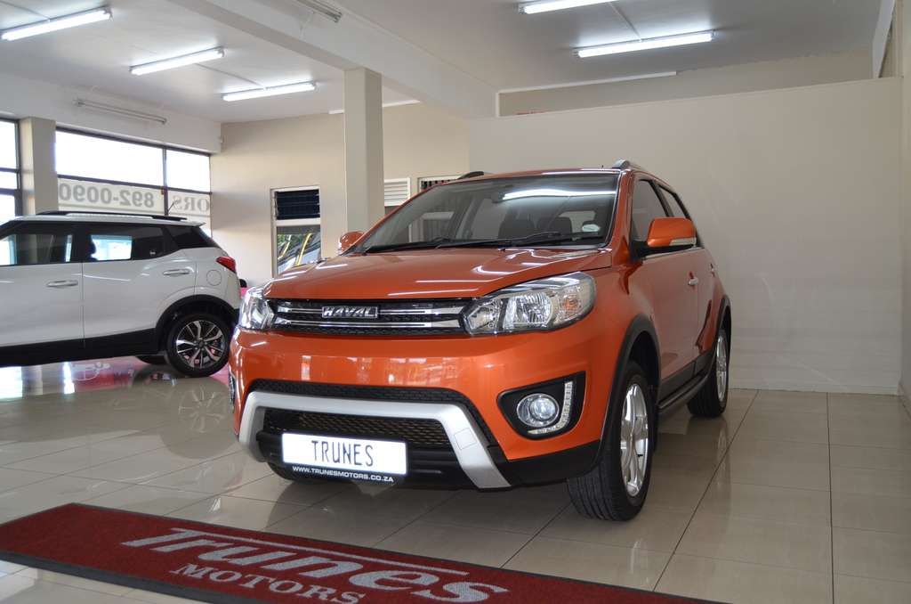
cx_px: 456
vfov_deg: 43.4
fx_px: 758
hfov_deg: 62.0
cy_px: 302
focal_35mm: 30
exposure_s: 1/125
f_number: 3.5
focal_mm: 20
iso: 320
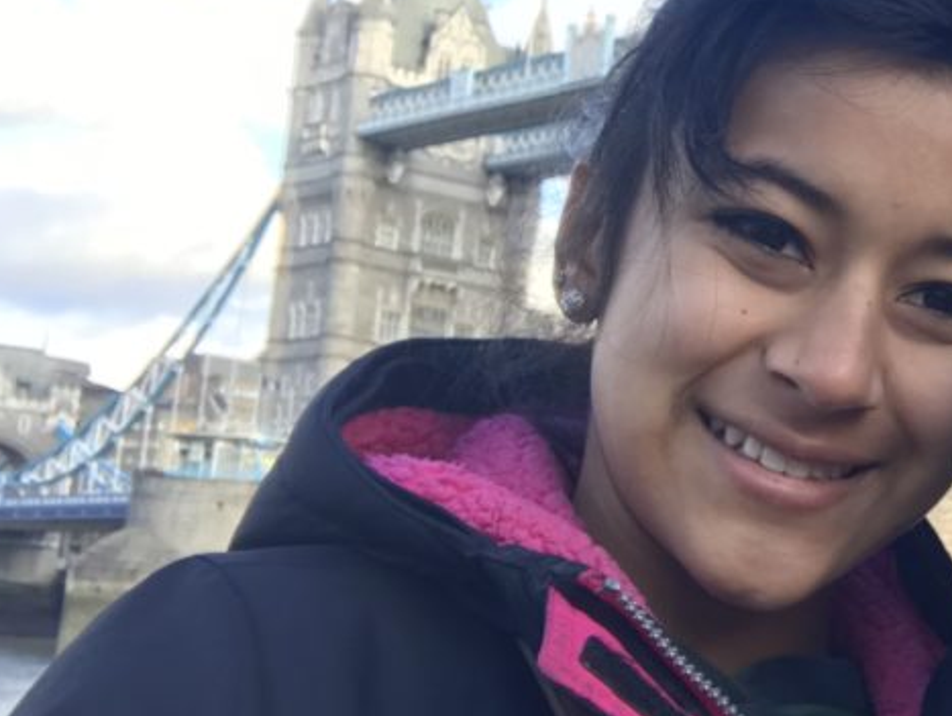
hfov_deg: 25.0
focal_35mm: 74
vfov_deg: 19.8
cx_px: 970
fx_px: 2037
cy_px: 221
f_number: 2.2
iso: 25
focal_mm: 2.87
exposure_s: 1/97
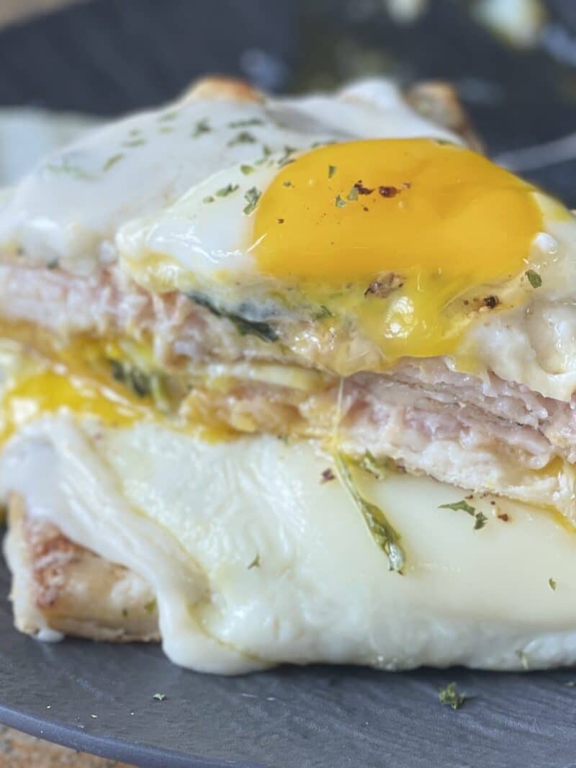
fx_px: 1419
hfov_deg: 22.9
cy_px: 384
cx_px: 288
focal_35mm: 64
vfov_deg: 30.3
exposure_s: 1/120
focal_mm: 7.5
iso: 50
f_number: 2.2
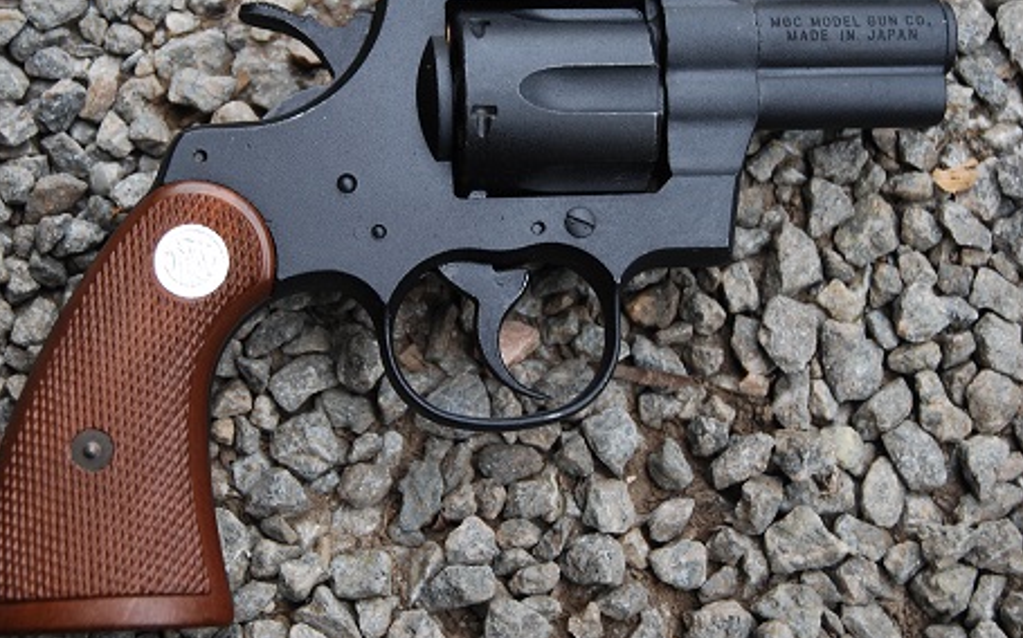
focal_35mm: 71
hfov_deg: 29.0
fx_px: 1970
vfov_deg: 18.4
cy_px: 262
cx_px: 396
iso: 200
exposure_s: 1/60
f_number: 4.2
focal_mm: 35
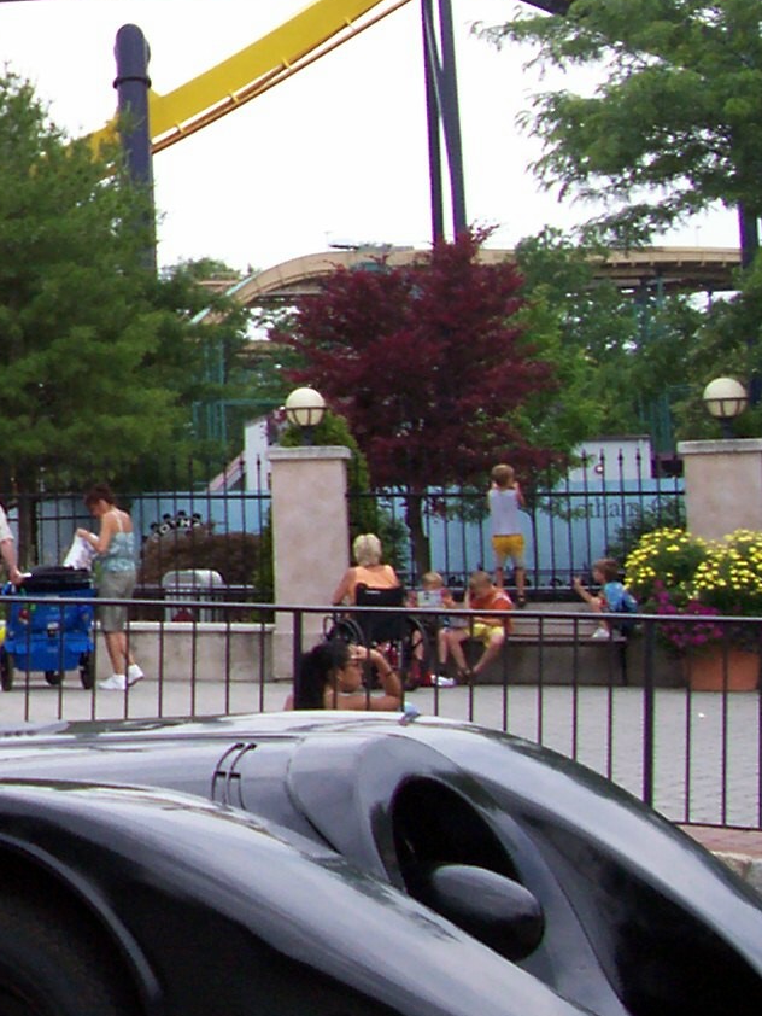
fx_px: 2728
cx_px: -463
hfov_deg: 14.5
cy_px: 271
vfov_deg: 20.9
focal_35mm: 93
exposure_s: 1/629
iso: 80
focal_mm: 5.6
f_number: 2.7
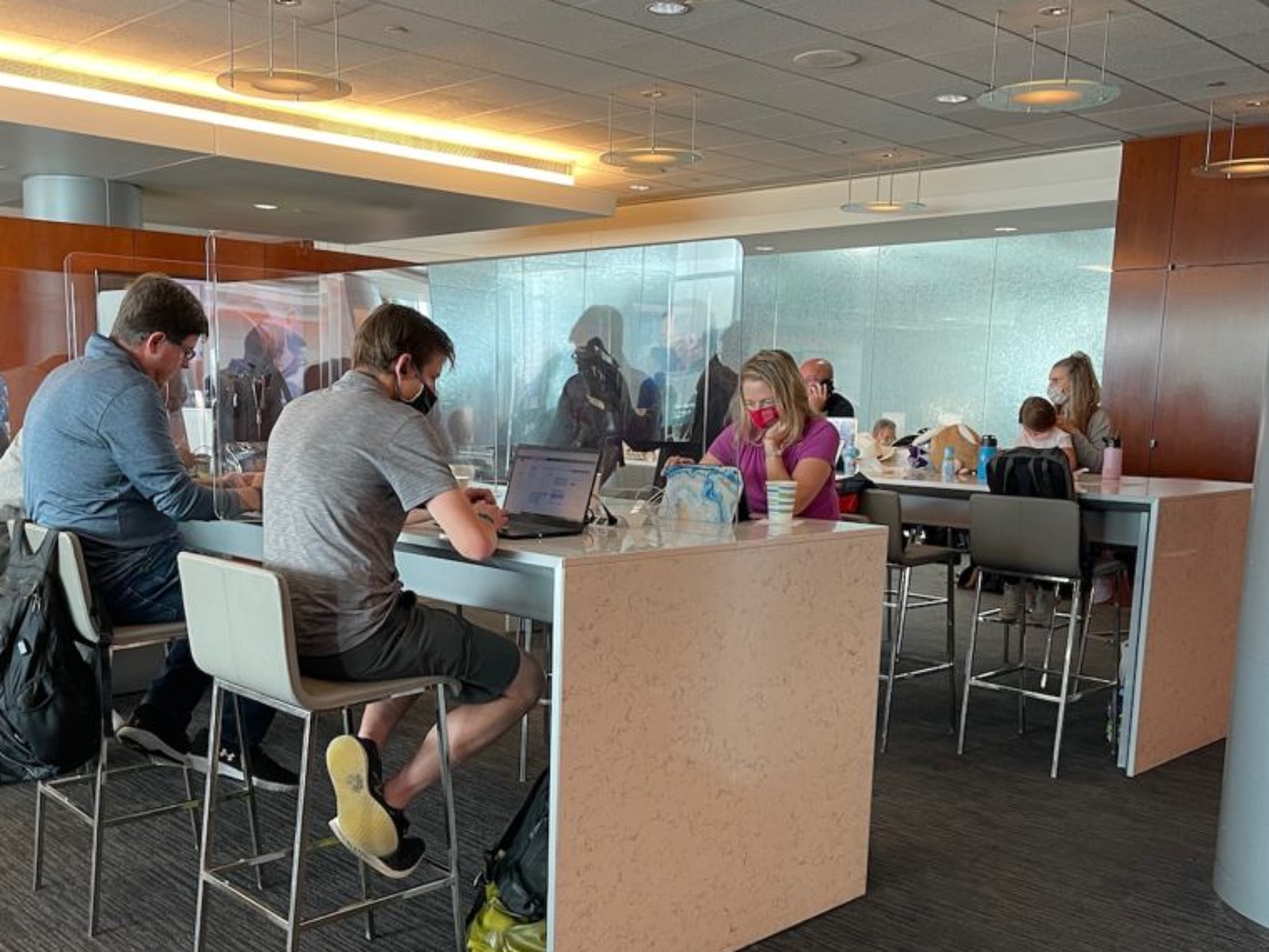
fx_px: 1283
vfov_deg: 40.4
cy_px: 599
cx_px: 582
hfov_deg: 52.6
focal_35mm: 35
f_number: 1.6
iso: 160
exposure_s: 1/60
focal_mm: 5.1
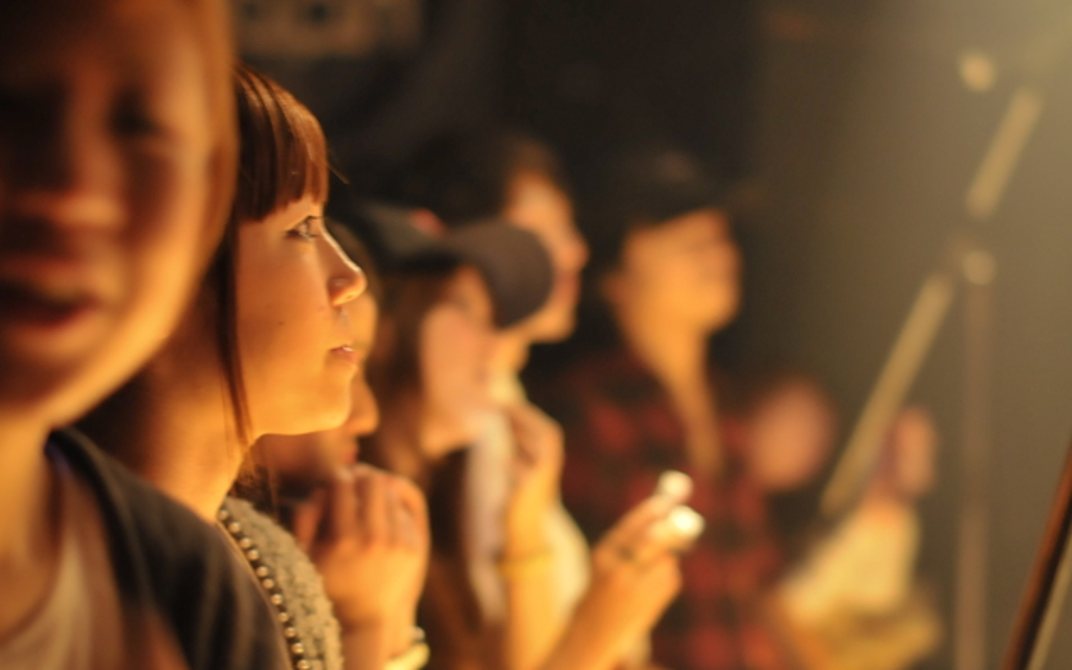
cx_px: 535
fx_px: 2250
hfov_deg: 26.8
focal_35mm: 77
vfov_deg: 16.9
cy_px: 316
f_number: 1.6
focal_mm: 50
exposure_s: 1/30
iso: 1100
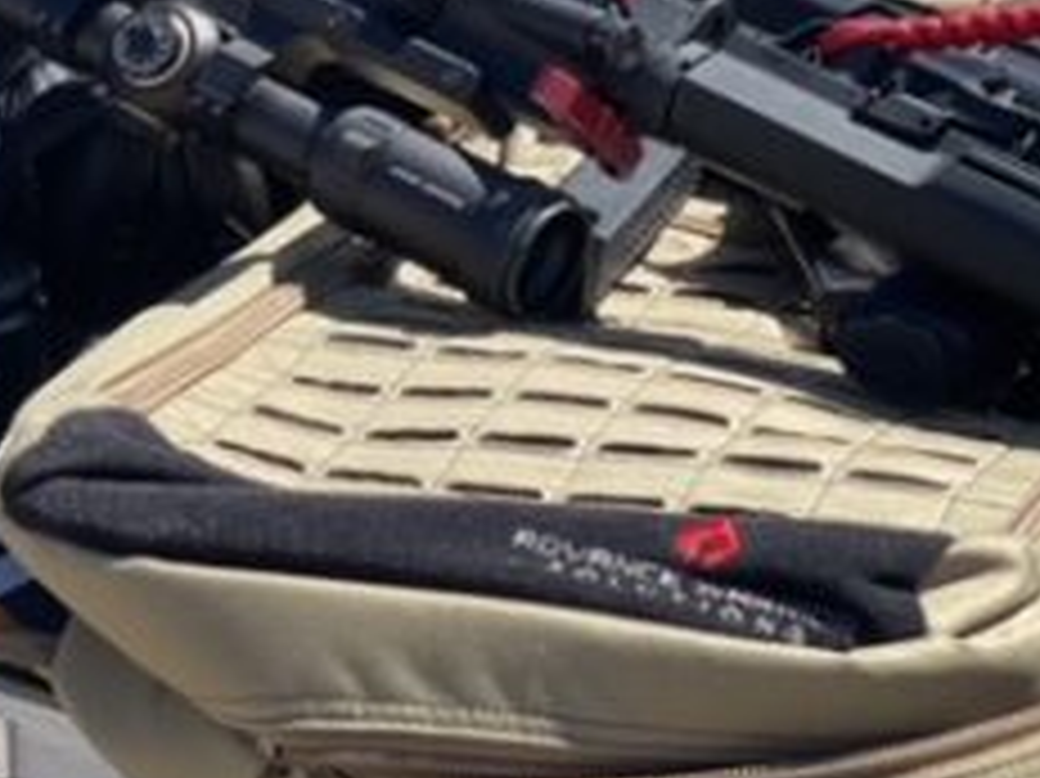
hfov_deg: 11.8
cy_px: -94
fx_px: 4985
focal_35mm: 166
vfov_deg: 8.9
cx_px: 131
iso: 20
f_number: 2.2
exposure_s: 1/595
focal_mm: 7.5
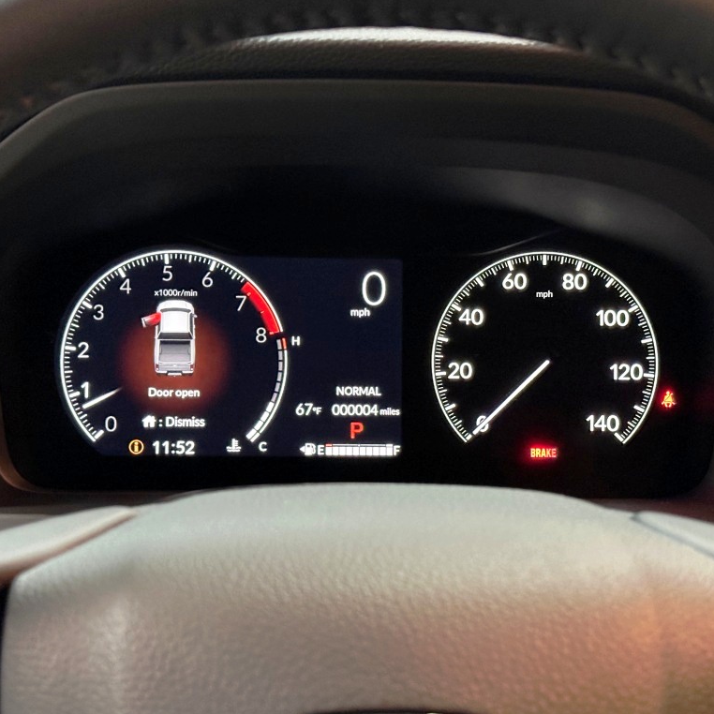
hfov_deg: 30.0
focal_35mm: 57
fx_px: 1330
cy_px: 356
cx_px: 358
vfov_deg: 30.0
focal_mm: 6.86
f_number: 1.78
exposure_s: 1/24
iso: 640
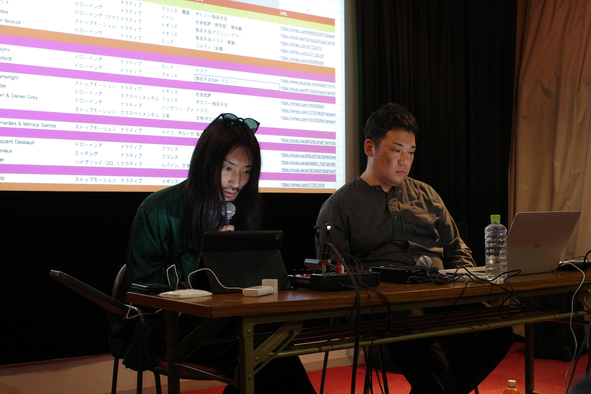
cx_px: 296
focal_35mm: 50
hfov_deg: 39.6
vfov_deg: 27.0
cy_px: 197
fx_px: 821
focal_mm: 18.3
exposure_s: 1/30
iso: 800
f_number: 2.8
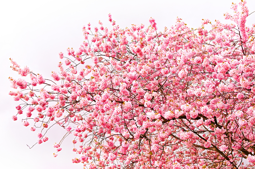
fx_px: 371
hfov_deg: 37.9
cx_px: 128
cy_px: 84
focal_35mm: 52
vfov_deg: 25.6
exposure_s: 1/1250
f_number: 5.6
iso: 400
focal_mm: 35
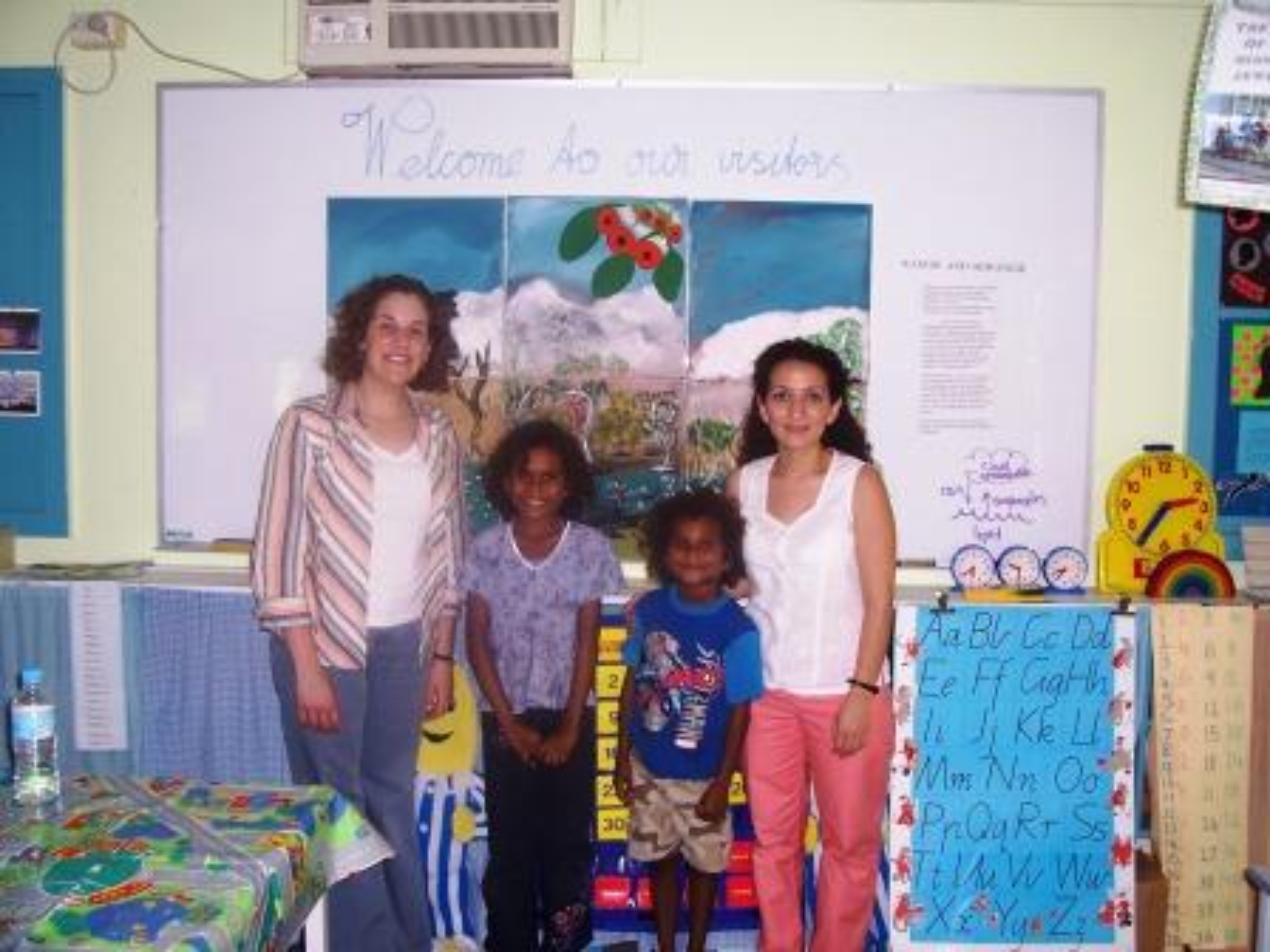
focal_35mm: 34
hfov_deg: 54.0
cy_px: 476
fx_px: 1247
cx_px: 635
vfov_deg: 41.8
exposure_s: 1/60
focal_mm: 5.6
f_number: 2.7
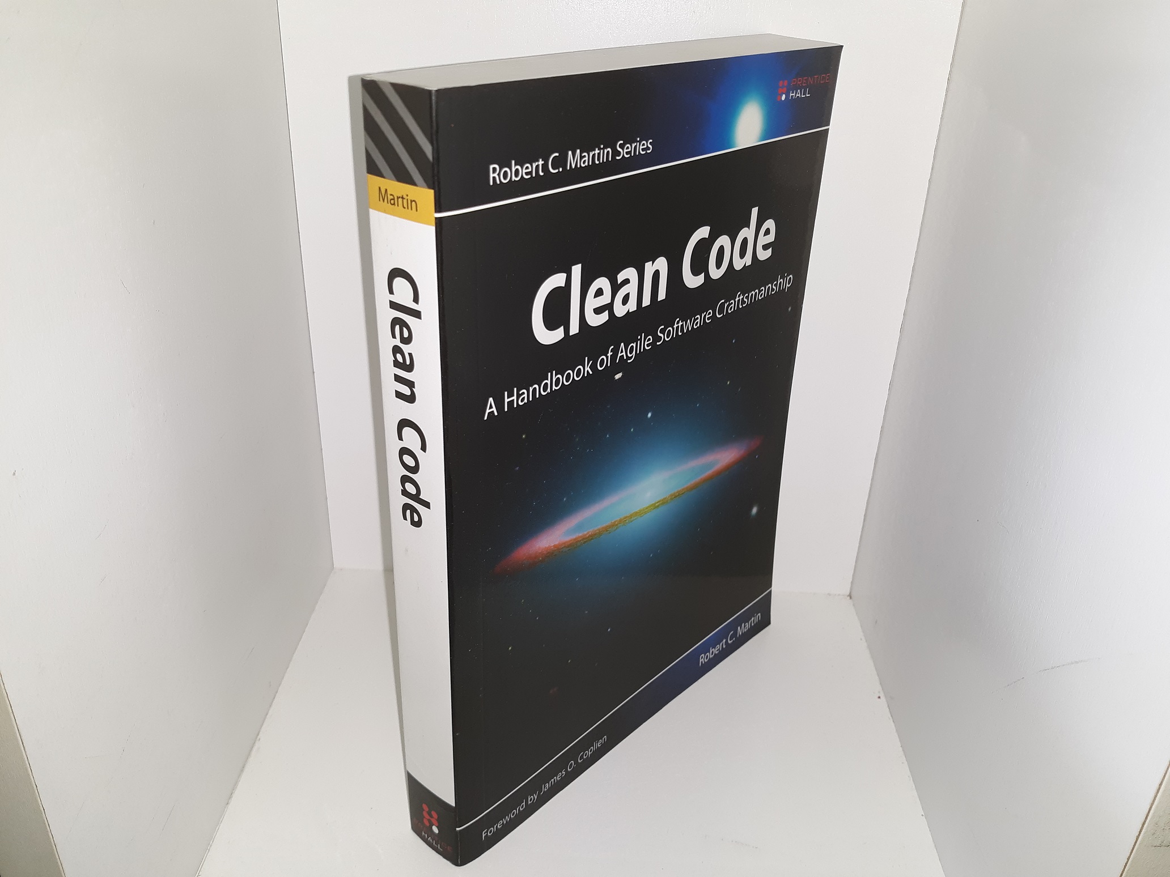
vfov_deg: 49.7
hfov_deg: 63.4
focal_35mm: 28
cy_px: 438
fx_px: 946
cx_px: 585
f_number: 1.7
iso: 50
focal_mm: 3.7
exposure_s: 1/120
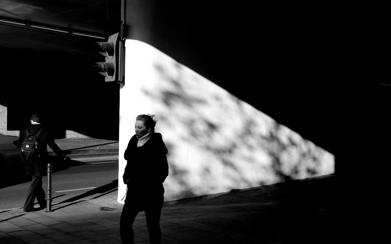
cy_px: 118
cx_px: 196
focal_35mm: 39
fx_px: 416
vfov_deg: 32.8
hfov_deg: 50.4
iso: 400
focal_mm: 25.4
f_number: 16
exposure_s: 1/125
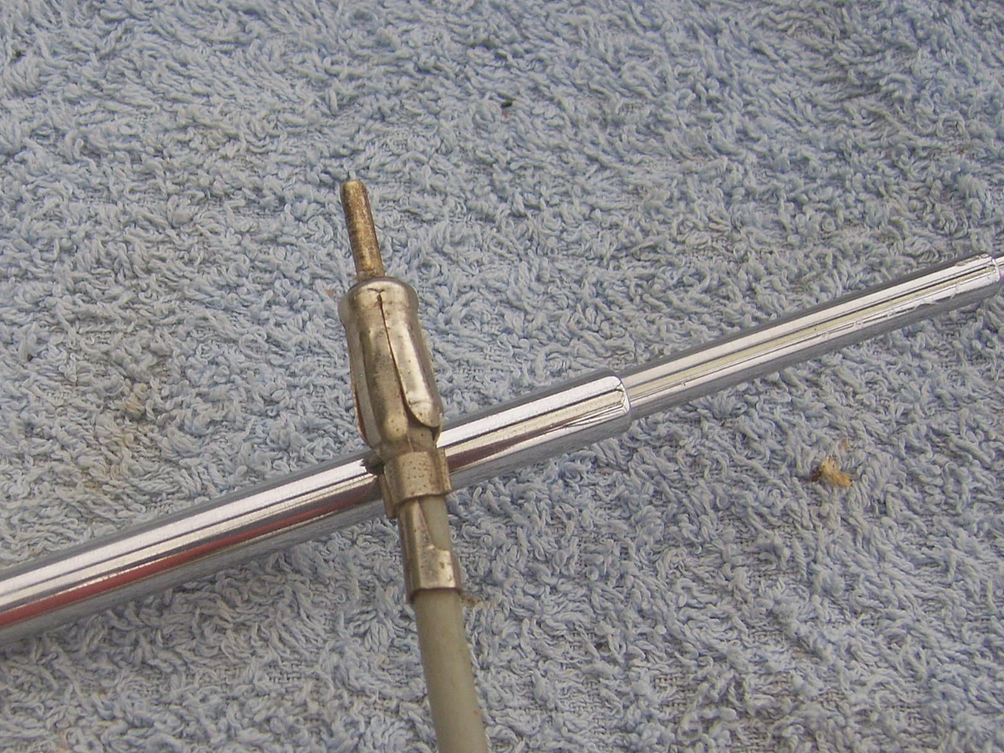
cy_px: 466
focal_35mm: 61
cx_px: 283
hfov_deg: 31.3
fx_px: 1769
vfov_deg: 24.0
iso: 50
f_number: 3.2
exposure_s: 1/100
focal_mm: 7.8
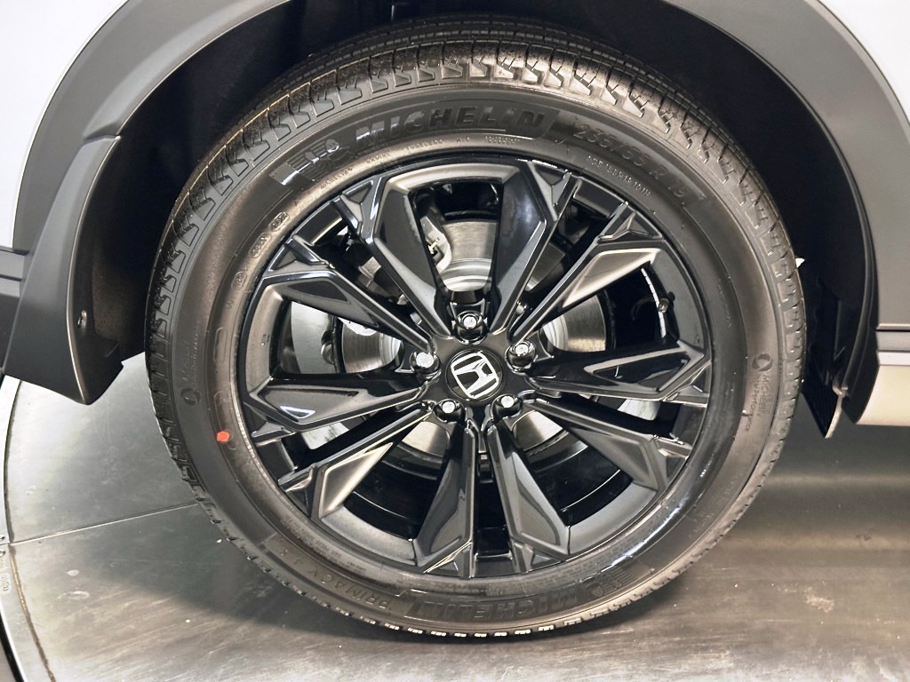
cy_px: 341
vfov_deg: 30.3
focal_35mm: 48
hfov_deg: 39.7
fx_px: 1262
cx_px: 455
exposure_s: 1/20
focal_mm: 6.86
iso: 640
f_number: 1.78
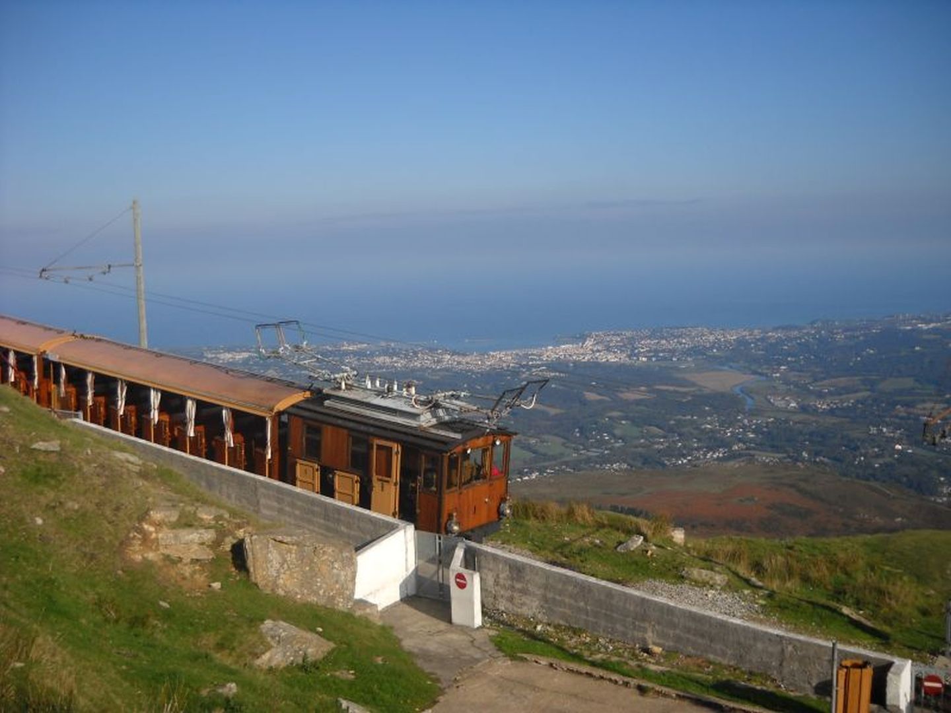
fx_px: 1126
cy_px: 356
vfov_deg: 35.1
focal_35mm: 41
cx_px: 476
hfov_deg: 45.8
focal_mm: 6.72
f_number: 5.5
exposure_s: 1/402
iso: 64
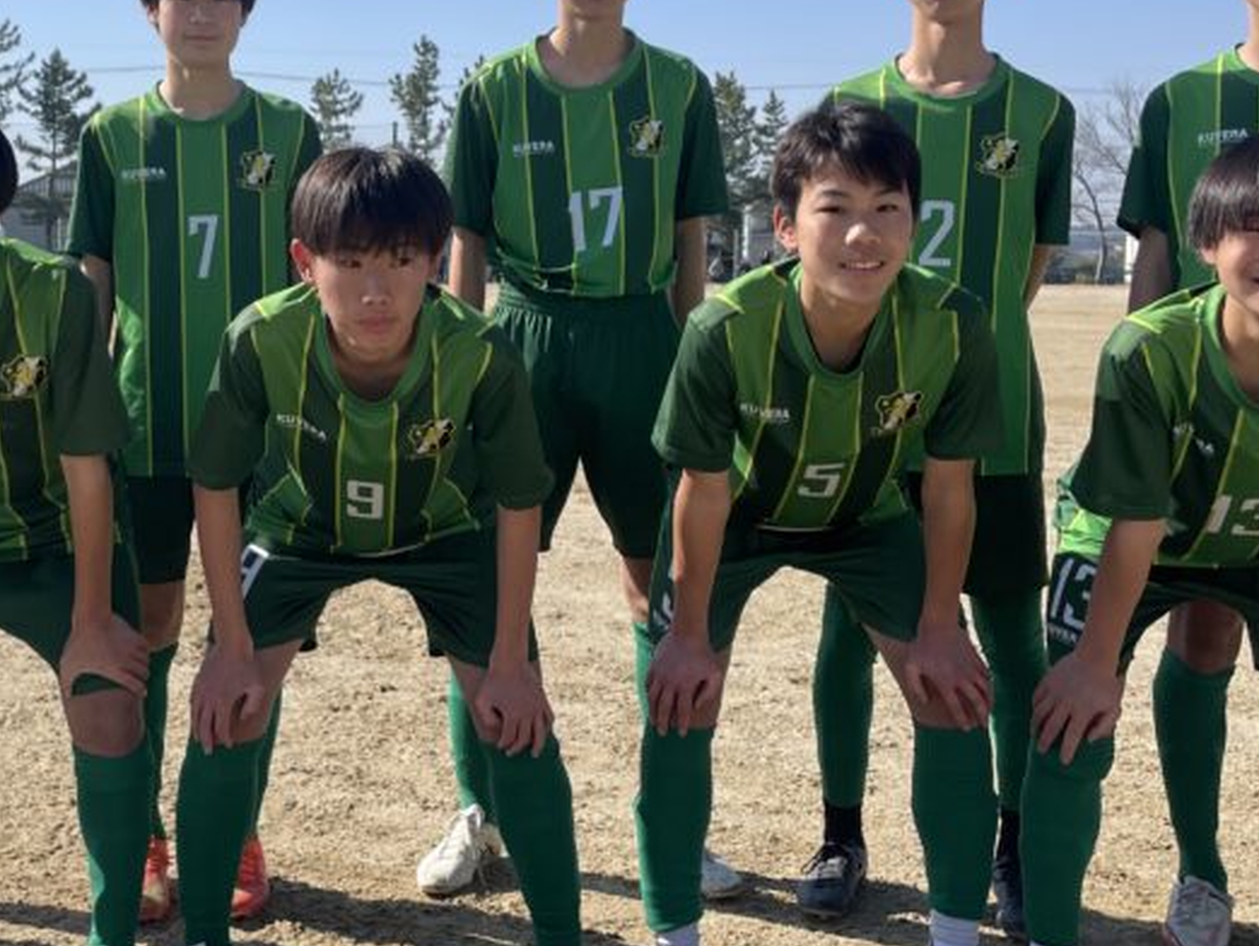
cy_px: 352
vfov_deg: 28.5
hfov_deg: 36.7
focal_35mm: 51
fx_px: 1856
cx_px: 340
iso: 32
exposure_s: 1/2959
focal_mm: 4.2
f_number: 1.6
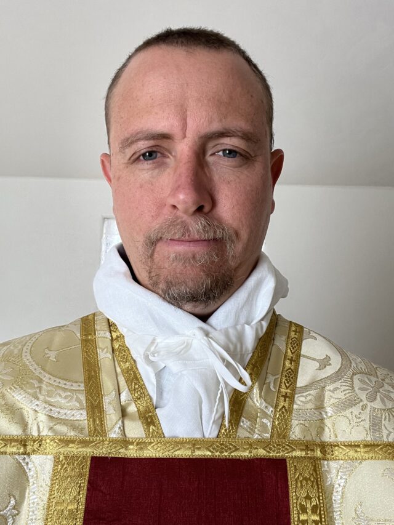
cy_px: 262
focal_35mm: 30
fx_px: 455
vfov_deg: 60.0
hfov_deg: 46.8
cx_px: 197
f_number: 2.2
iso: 200
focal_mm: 2.71
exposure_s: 1/60
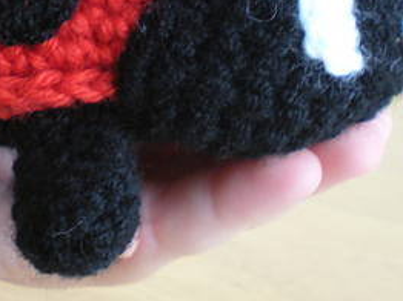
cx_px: 109
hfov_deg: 21.0
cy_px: -41
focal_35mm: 93
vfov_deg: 15.4
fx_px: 1082
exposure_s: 1/12
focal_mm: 6.3
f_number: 3.1
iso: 200
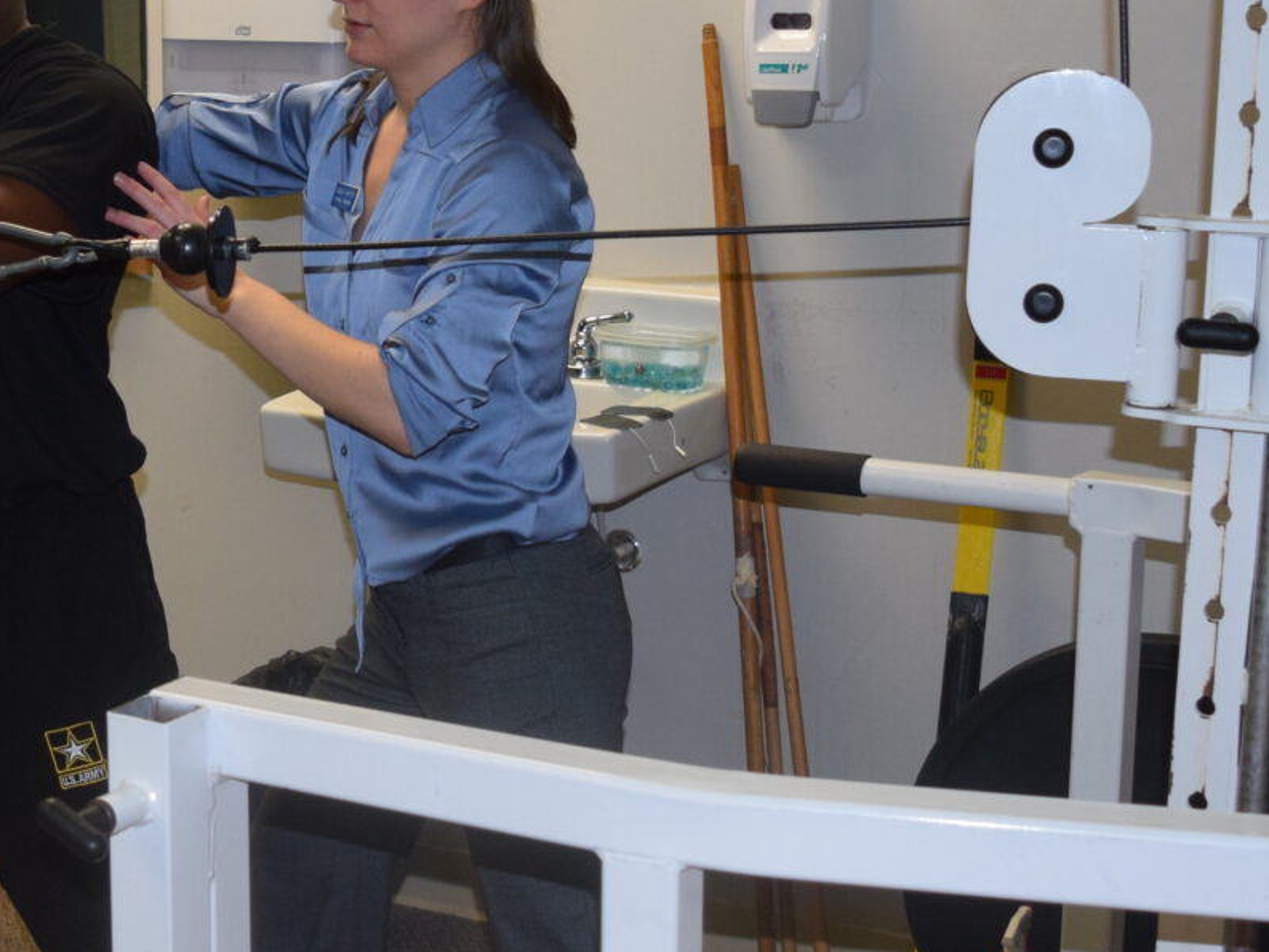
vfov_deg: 21.9
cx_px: 266
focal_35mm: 67
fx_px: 2457
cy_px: 449
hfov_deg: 28.4
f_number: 3.5
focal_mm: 18
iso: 800
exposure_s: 1/160
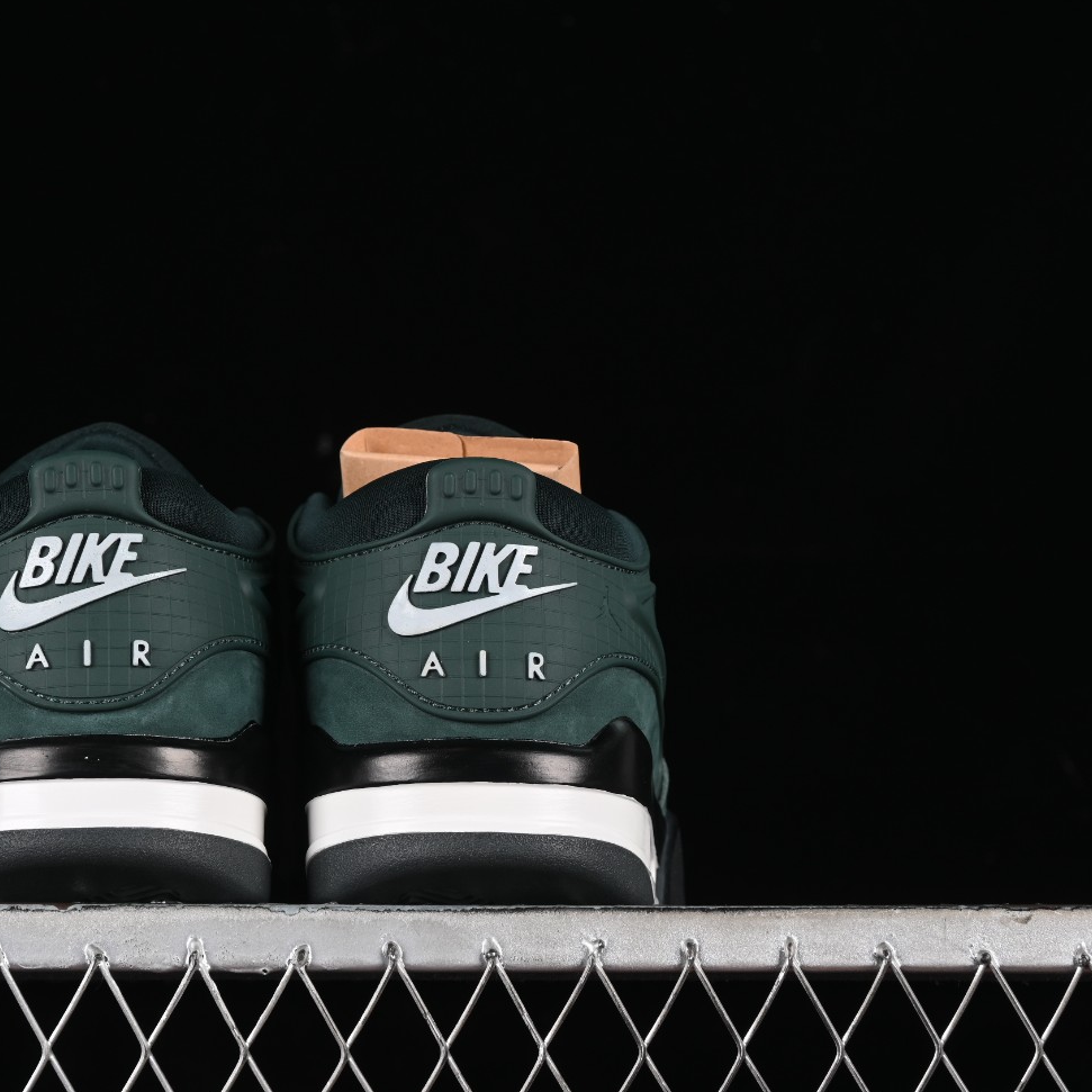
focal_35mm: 105
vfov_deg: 16.6
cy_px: 530
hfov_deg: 16.5
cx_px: 280
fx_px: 3747
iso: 160
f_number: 7.1
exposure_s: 1/60
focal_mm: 50
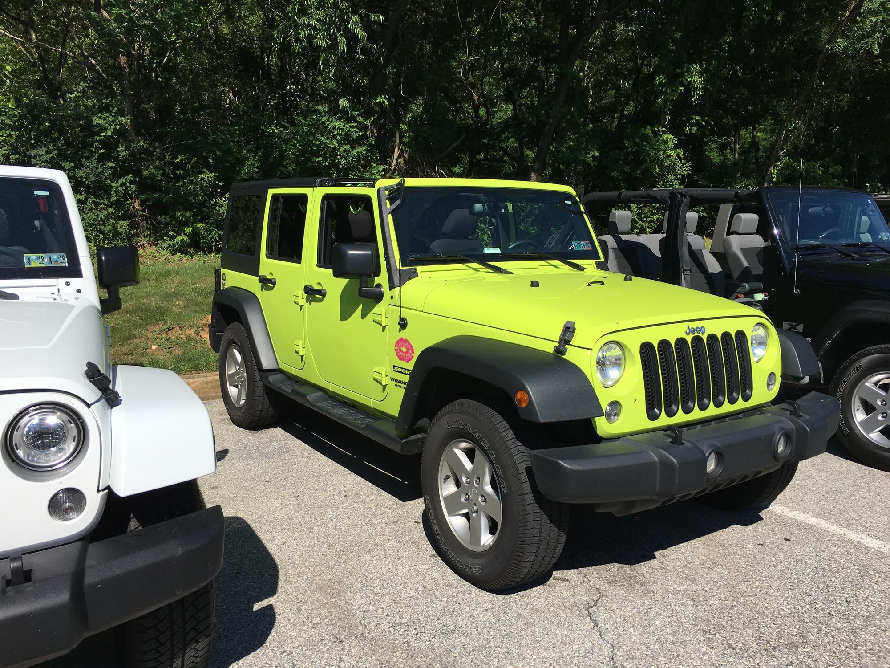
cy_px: 334
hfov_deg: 61.7
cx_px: 445
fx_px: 746
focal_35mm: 29
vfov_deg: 48.2
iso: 25
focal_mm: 4.15
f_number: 2.2
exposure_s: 1/2198
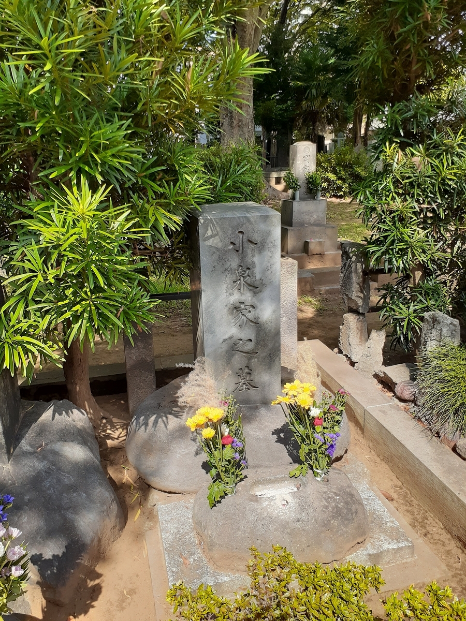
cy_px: 310
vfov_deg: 65.3
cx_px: 233
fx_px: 485
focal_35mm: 27
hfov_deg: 51.4
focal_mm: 3.6
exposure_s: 1/476
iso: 100
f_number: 1.9
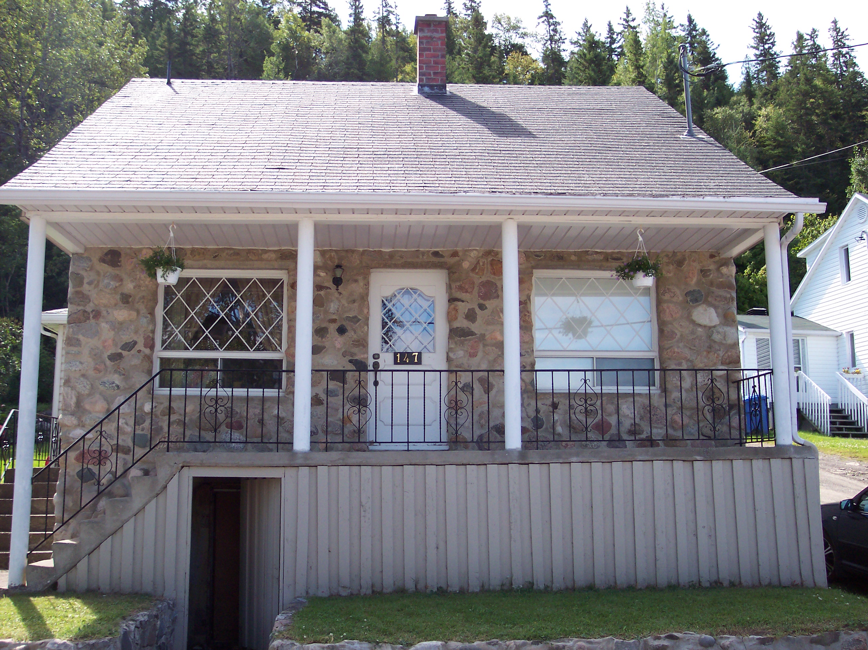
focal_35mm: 38
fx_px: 952
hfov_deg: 49.0
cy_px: 325
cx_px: 434
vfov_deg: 37.7
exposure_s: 1/700
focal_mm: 8
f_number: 2.8
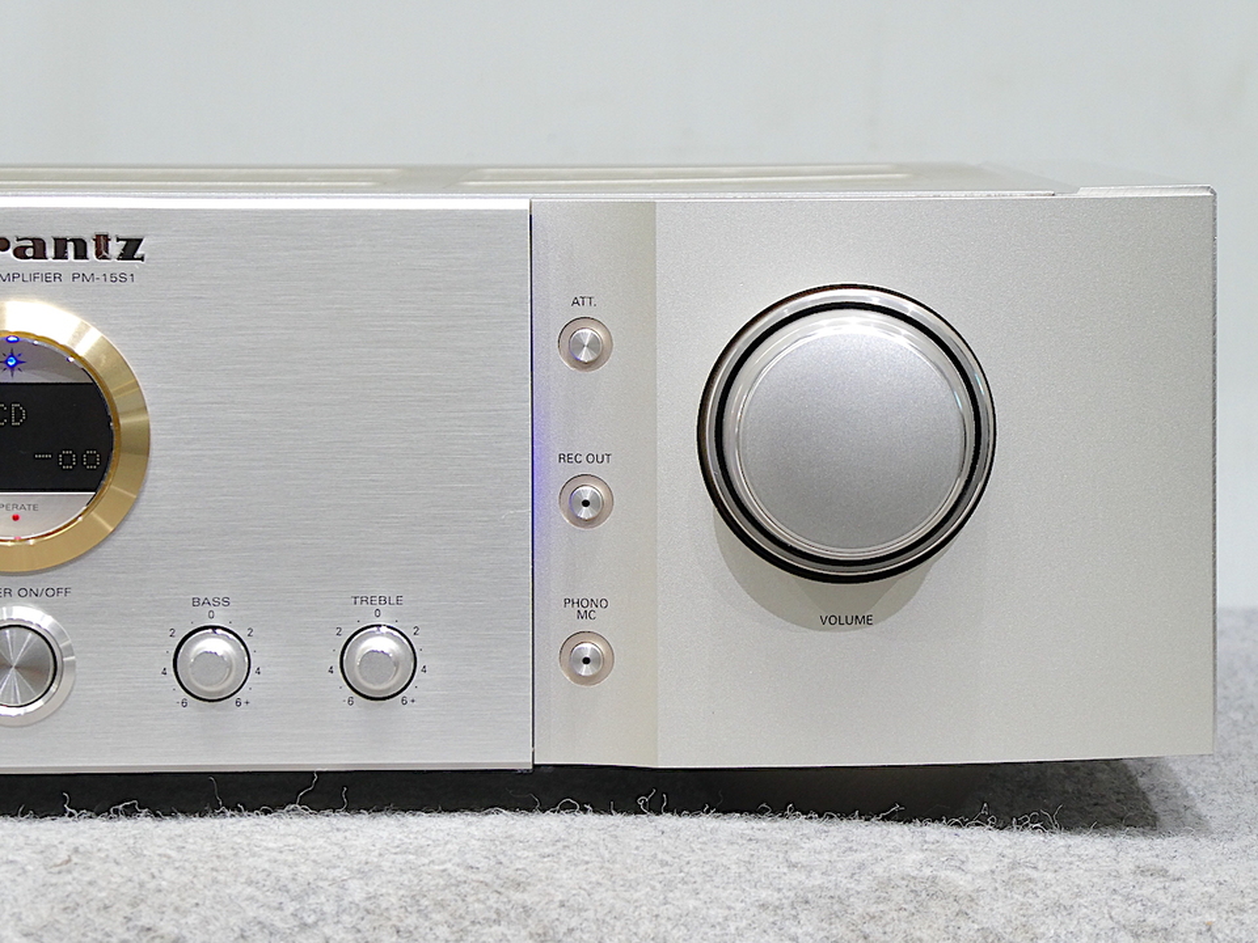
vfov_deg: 9.8
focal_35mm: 151
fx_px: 5488
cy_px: 472
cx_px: 629
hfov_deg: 13.1
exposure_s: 1/8
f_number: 5.4
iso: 200
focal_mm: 27.1
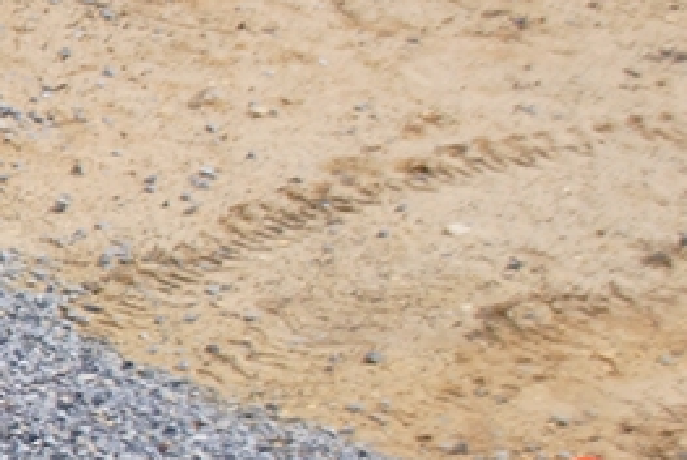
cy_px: 421
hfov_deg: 9.2
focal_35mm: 205
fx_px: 3916
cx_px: -815
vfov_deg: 6.7
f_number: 4.5
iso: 400
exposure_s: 1/2000
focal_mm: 30
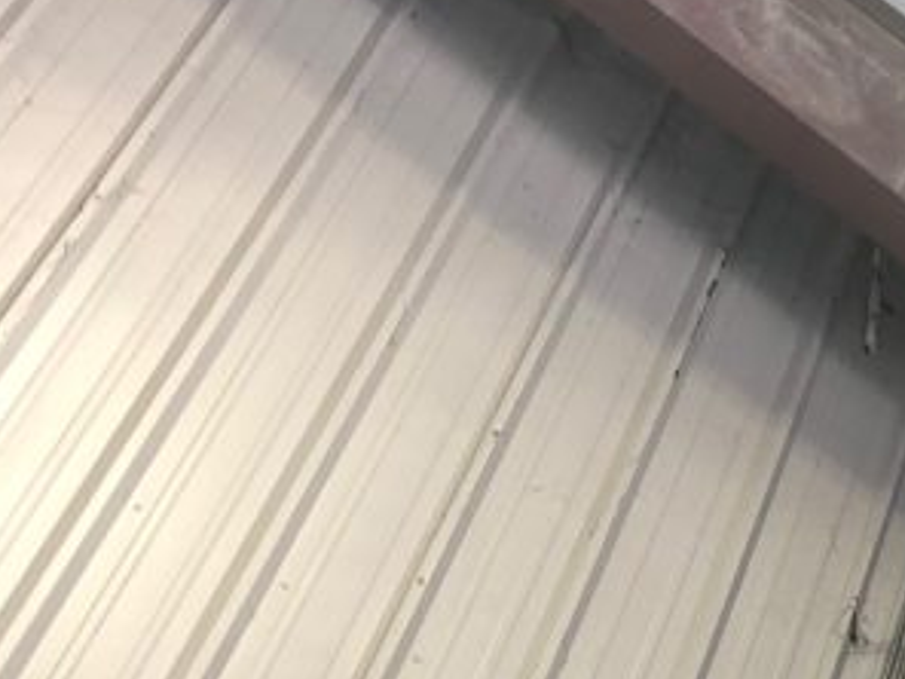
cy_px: 982
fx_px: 2536
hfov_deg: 17.9
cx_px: 1379
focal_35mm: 97
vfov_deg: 14.4
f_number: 1.8
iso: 64
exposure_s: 1/15
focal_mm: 3.99
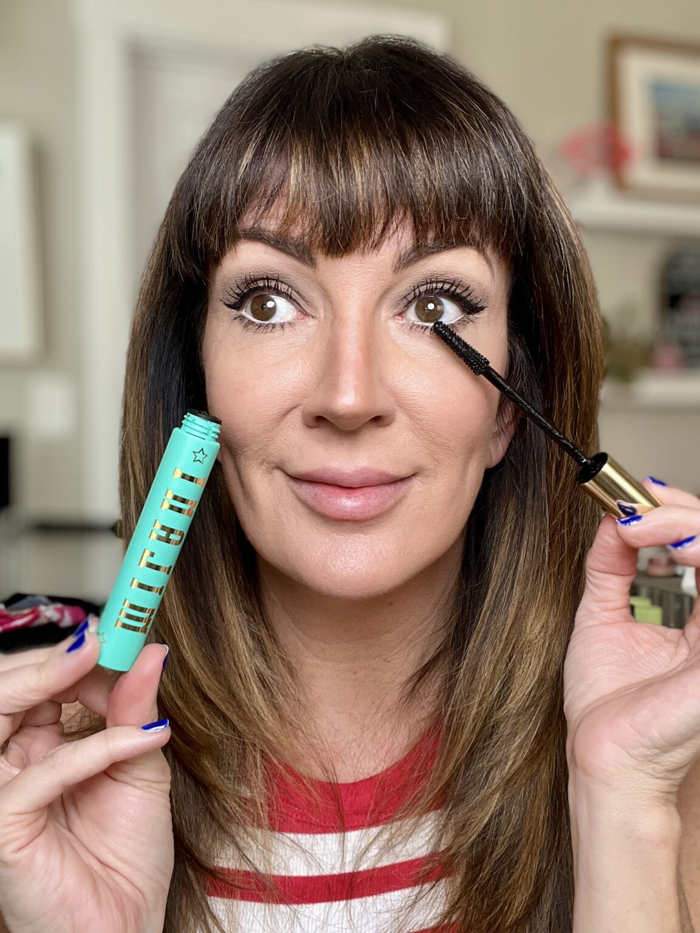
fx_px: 809
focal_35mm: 30
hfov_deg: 46.8
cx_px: 350
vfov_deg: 60.0
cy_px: 466
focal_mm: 2.71
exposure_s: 1/120
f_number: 2.2
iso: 80
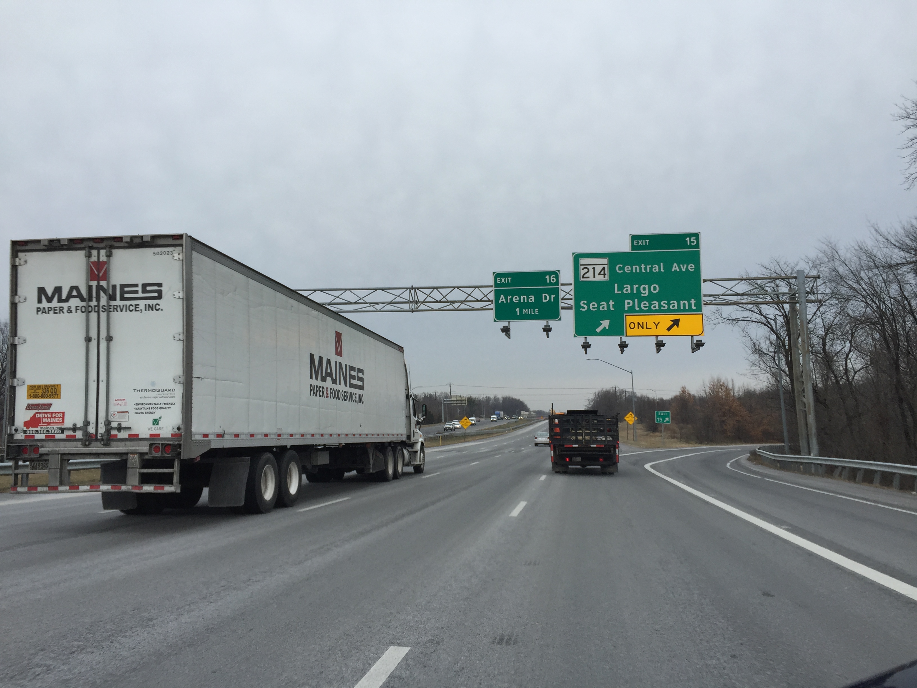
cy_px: 344
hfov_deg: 61.7
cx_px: 458
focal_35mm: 29
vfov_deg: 48.2
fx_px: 768
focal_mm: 4.15
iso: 32
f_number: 2.2
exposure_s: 1/682
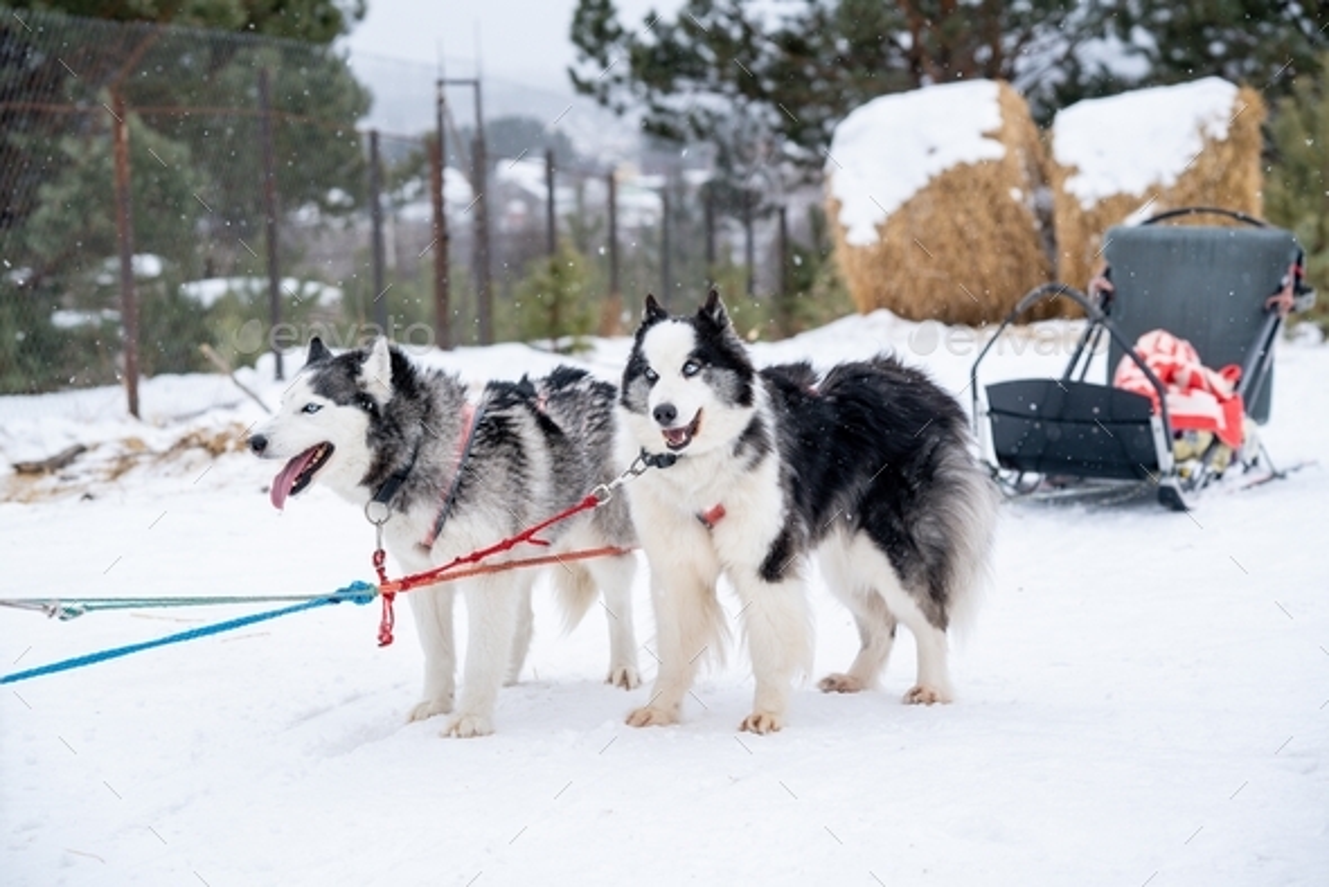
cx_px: 664
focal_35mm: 85
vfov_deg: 16.1
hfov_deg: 23.9
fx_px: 3139
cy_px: 444
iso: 500
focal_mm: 85
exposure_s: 1/640
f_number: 4
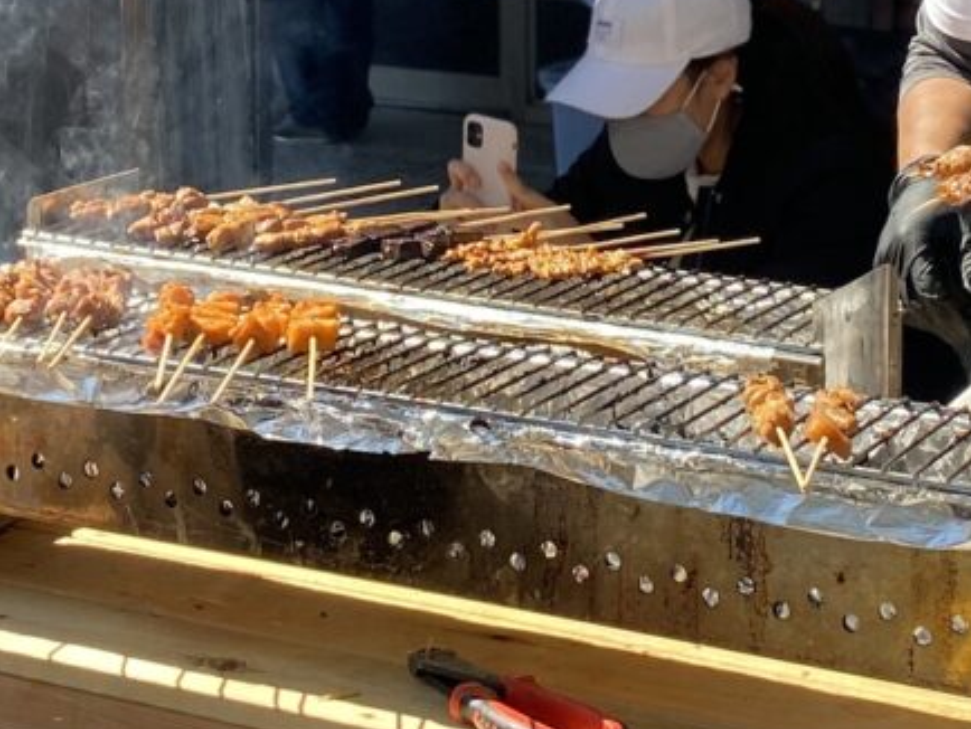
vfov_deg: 15.8
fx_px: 2582
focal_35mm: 92
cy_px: 7
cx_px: 568
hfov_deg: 21.3
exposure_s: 1/772
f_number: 1.8
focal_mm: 4.25
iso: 32
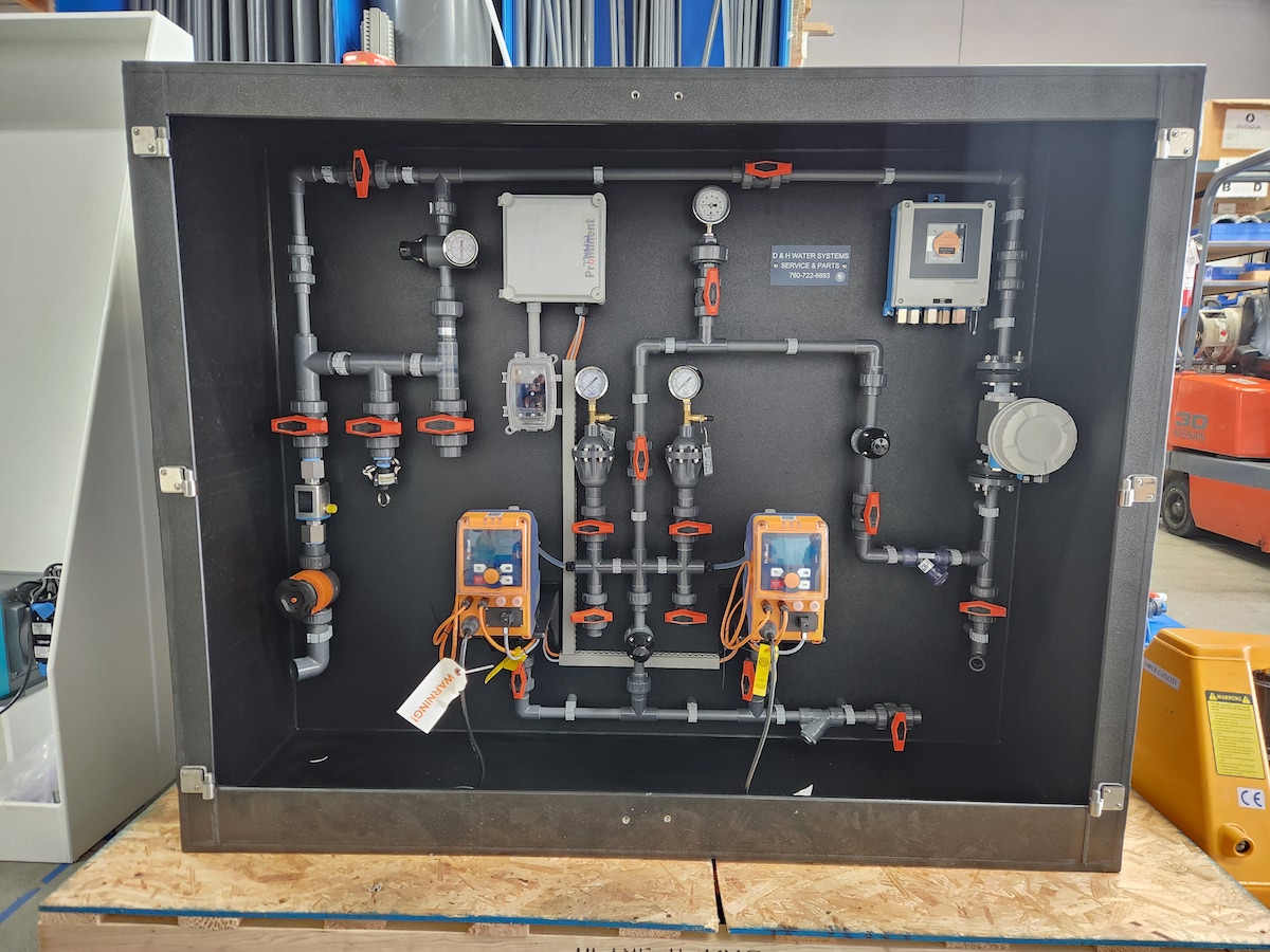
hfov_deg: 73.9
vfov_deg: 58.9
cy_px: 476
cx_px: 635
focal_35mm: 23
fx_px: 844
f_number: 1.8
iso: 640
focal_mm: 5.4
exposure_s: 1/40
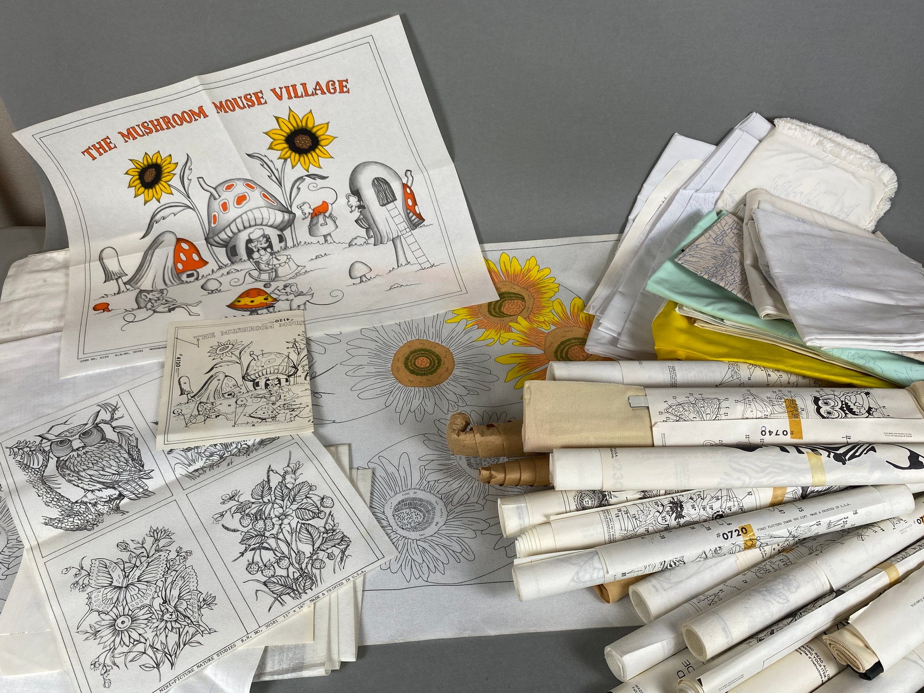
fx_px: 694
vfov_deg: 53.1
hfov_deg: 67.3
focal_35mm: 26
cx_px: 462
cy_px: 346
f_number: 1.8
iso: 50
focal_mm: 4.25
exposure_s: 1/120
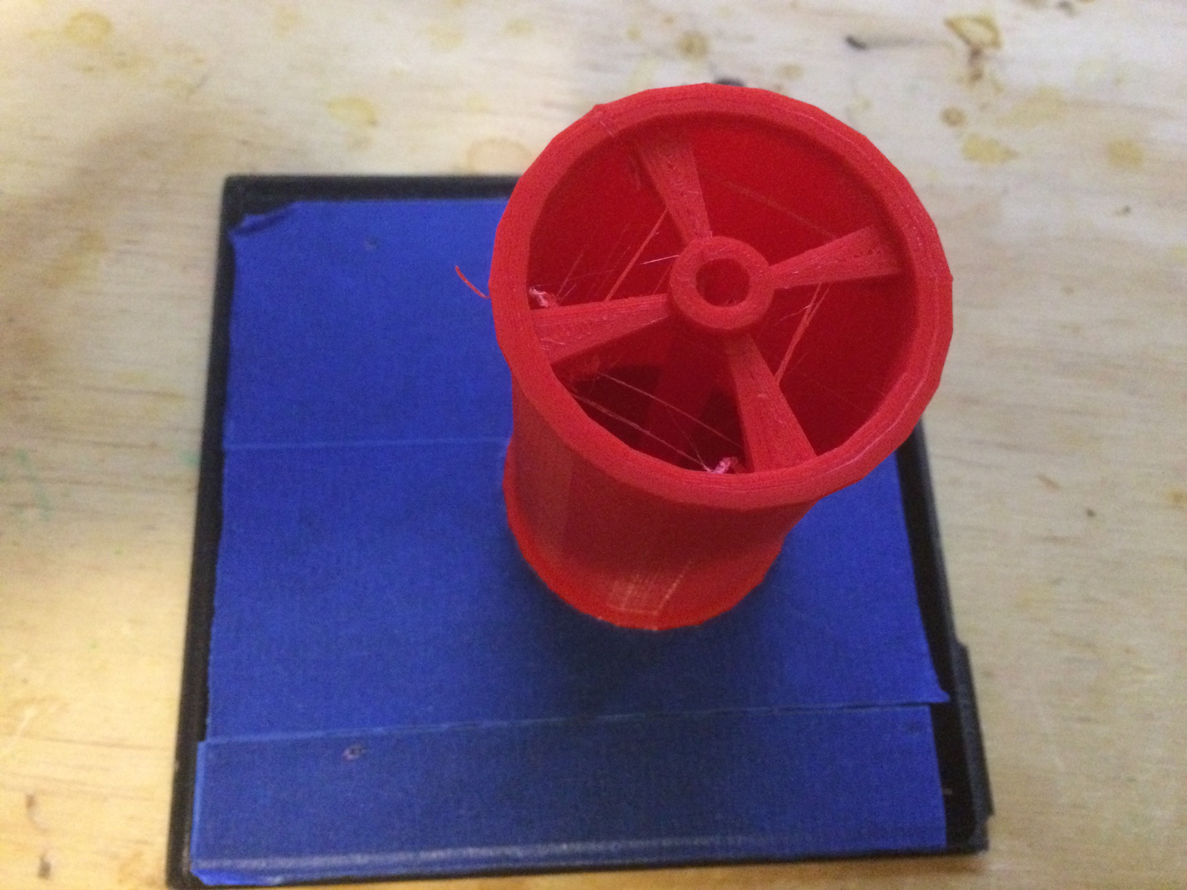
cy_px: 445
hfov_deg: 61.7
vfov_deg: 48.2
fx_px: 994
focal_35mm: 29
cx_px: 594
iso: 640
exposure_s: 1/15
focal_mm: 4.15
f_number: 2.2
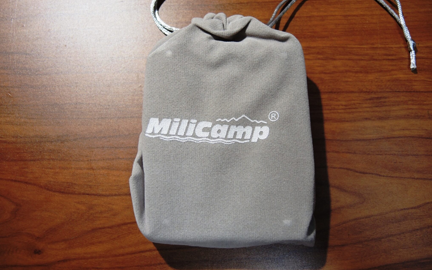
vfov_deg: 41.8
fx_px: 353
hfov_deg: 62.9
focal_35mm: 30
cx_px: 214
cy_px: 122
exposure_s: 1/30
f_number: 2
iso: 250
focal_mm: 6
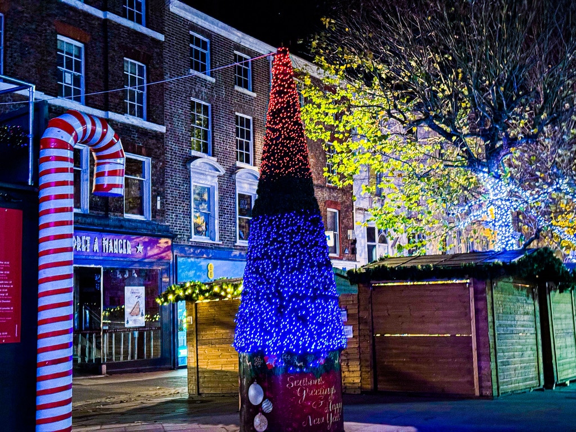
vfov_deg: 30.3
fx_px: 799
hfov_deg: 39.7
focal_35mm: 48
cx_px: 288
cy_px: 216
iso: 800
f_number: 1.8
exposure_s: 1/20
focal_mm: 6.86
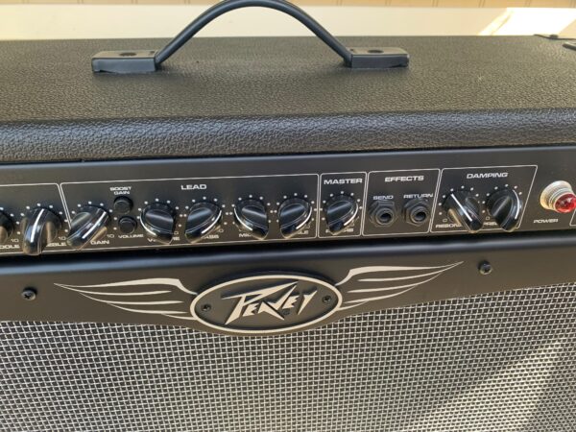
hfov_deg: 67.3
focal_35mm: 26
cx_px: 288
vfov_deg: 53.1
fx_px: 433
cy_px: 216
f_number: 1.8
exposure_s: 1/121
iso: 50
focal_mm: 4.25
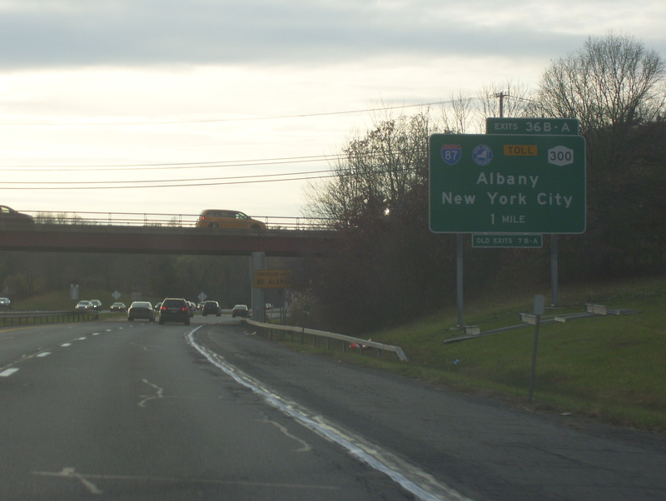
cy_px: 250
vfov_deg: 13.7
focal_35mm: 108
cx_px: 333
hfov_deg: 18.2
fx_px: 2080
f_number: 4.6
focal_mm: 18
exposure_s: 1/250
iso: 100
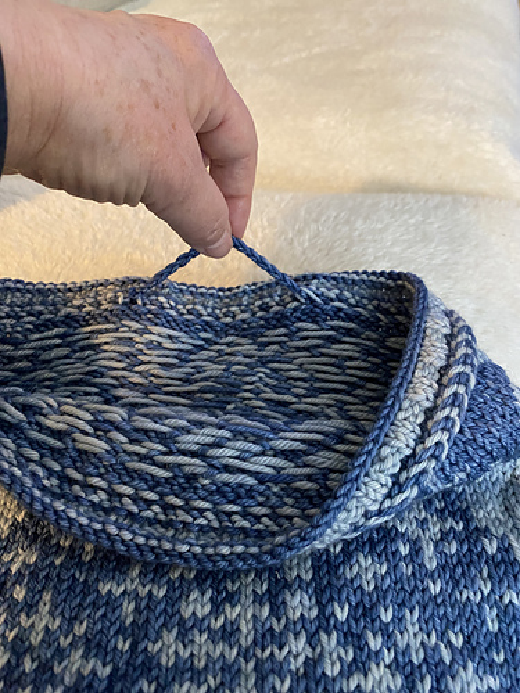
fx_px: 521
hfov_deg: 53.1
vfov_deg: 67.3
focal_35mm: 26
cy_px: 346
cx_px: 260
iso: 500
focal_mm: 4.25
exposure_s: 1/40
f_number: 1.8
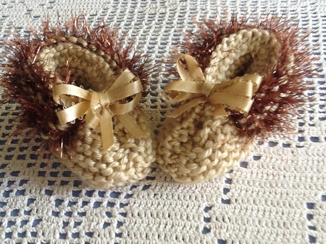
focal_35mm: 44
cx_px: 163
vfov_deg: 32.9
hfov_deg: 42.9
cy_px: 122
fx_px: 414
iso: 80
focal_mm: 2.03
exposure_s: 1/30
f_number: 2.4
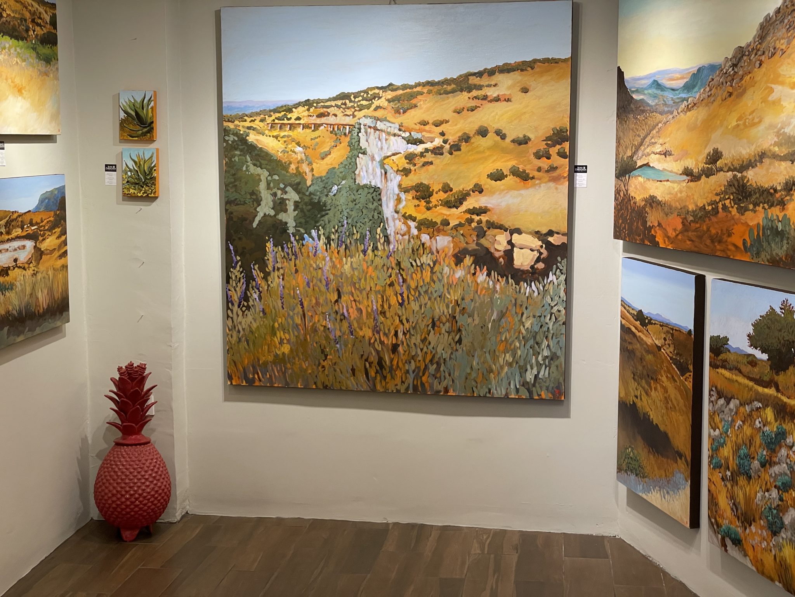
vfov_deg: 28.0
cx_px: 398
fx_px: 1194
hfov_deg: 36.8
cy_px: 298
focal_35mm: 52
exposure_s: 1/120
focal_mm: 6
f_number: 2
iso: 100
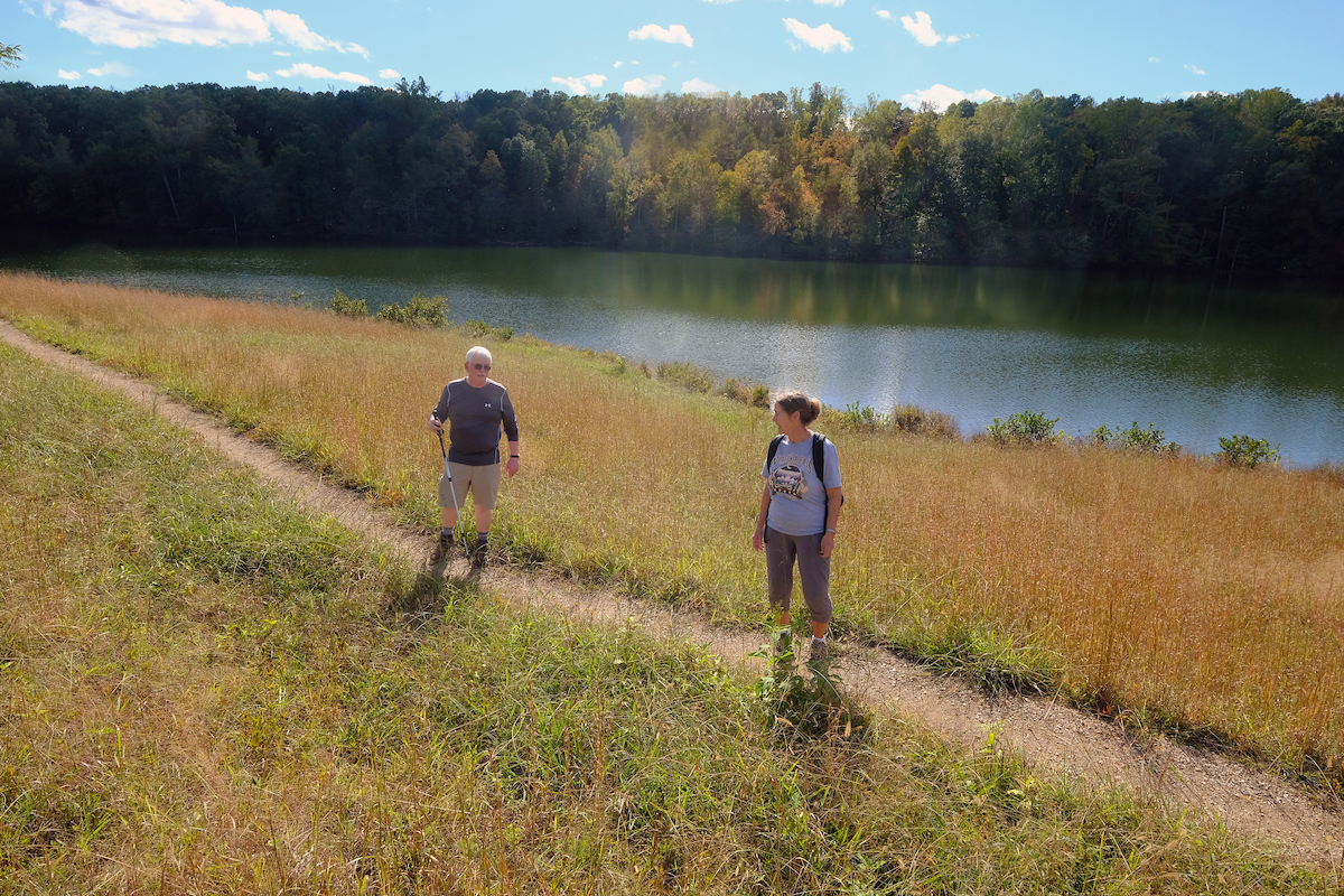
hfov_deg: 78.6
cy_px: 448
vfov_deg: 57.2
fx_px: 821
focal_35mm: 22
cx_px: 672
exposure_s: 1/500
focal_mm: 14.5
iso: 800
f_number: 11
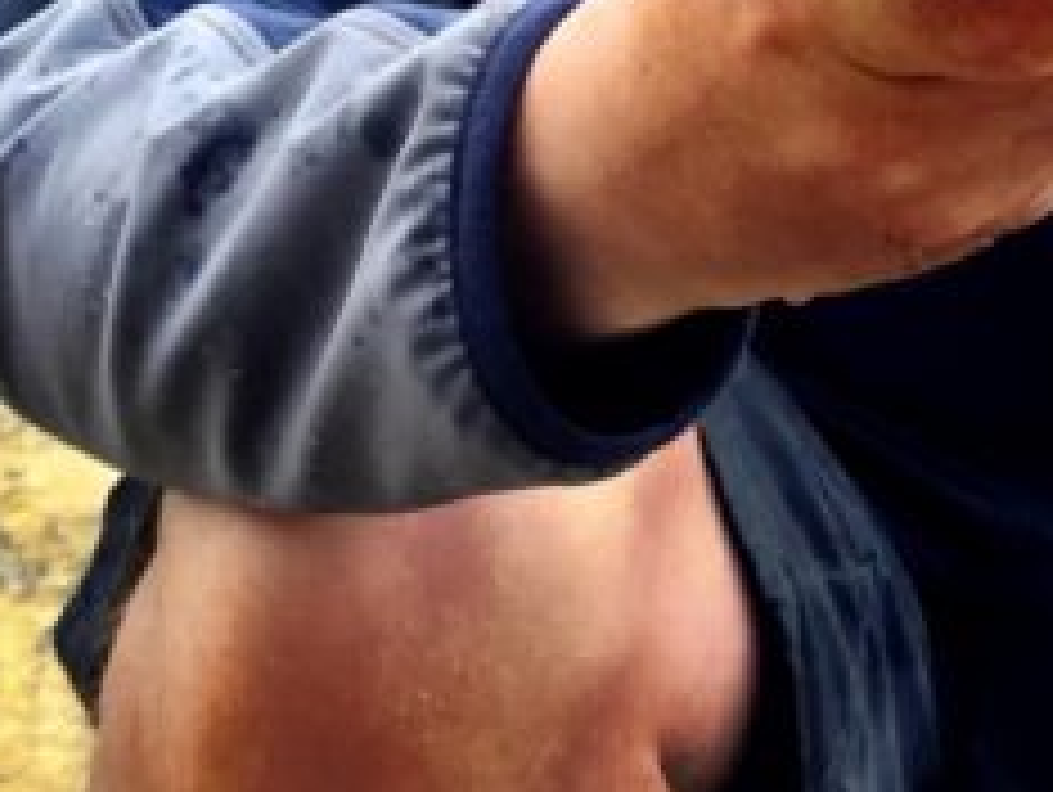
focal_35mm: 95
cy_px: -457
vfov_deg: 14.4
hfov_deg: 19.8
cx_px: 1138
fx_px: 2893
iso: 32
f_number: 2.2
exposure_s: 1/648
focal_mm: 4.15
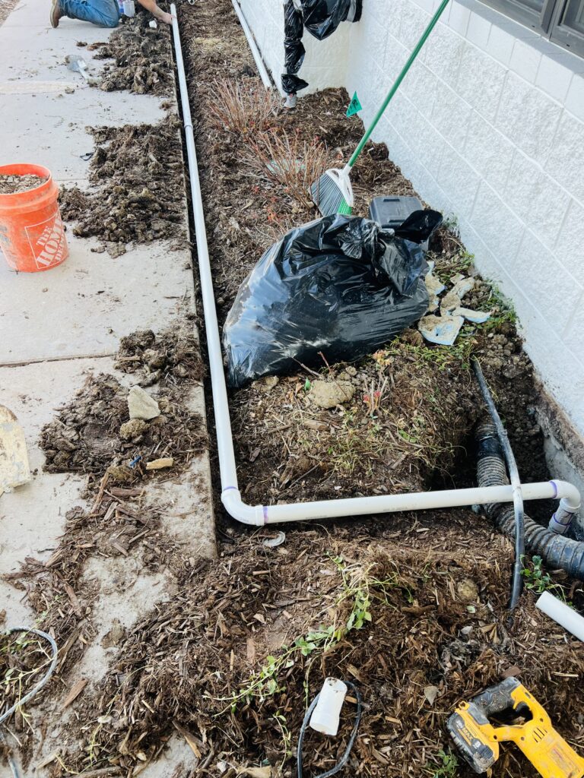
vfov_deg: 67.3
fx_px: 585
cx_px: 292
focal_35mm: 26
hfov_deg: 53.1
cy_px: 389
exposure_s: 1/121
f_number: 1.5
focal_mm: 5.7
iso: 50
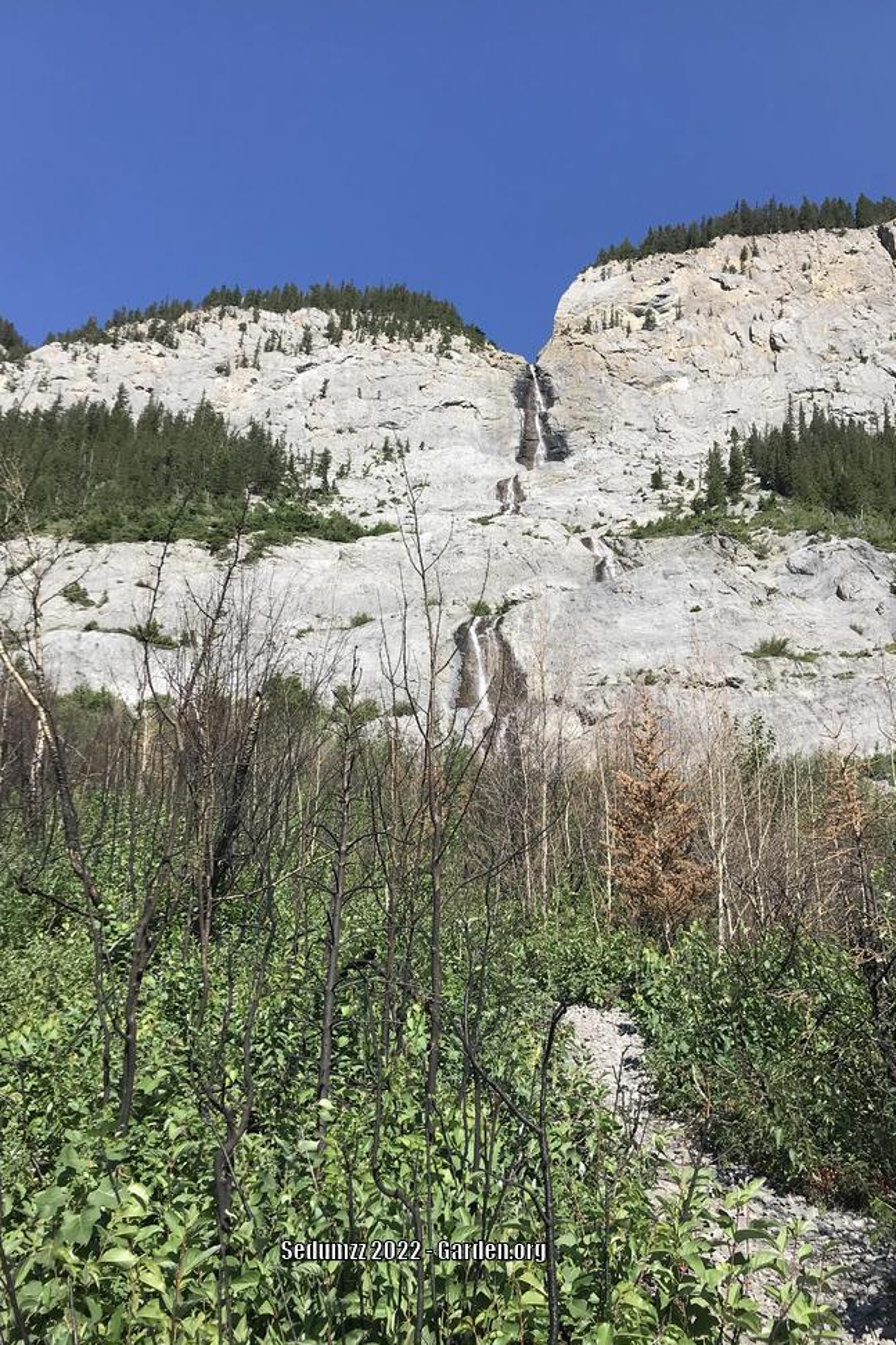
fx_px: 1120
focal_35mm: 30
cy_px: 657
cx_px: 474
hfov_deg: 43.6
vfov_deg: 61.9
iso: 20
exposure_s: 1/1842
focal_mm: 3.99
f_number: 1.8
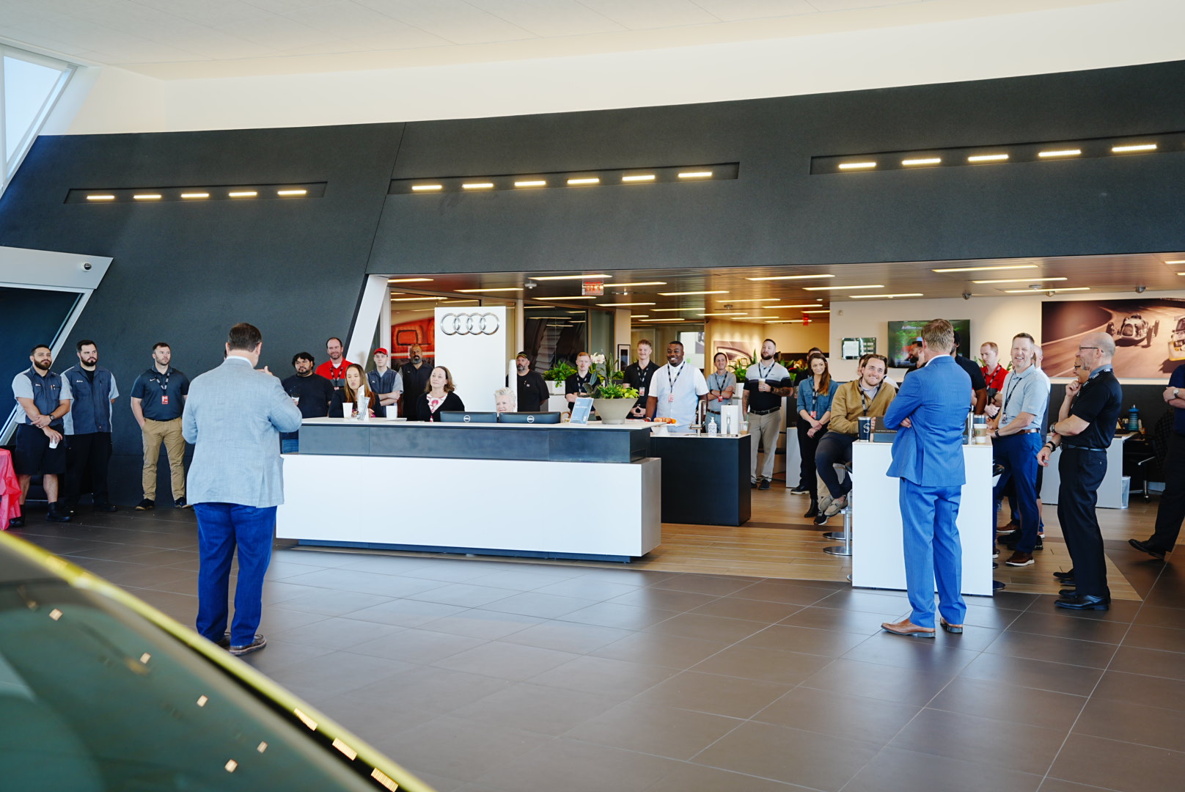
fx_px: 1153
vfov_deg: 37.9
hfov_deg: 54.4
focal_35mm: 35
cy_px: 396
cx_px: 592
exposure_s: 1/100
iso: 160
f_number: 2.8
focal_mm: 35
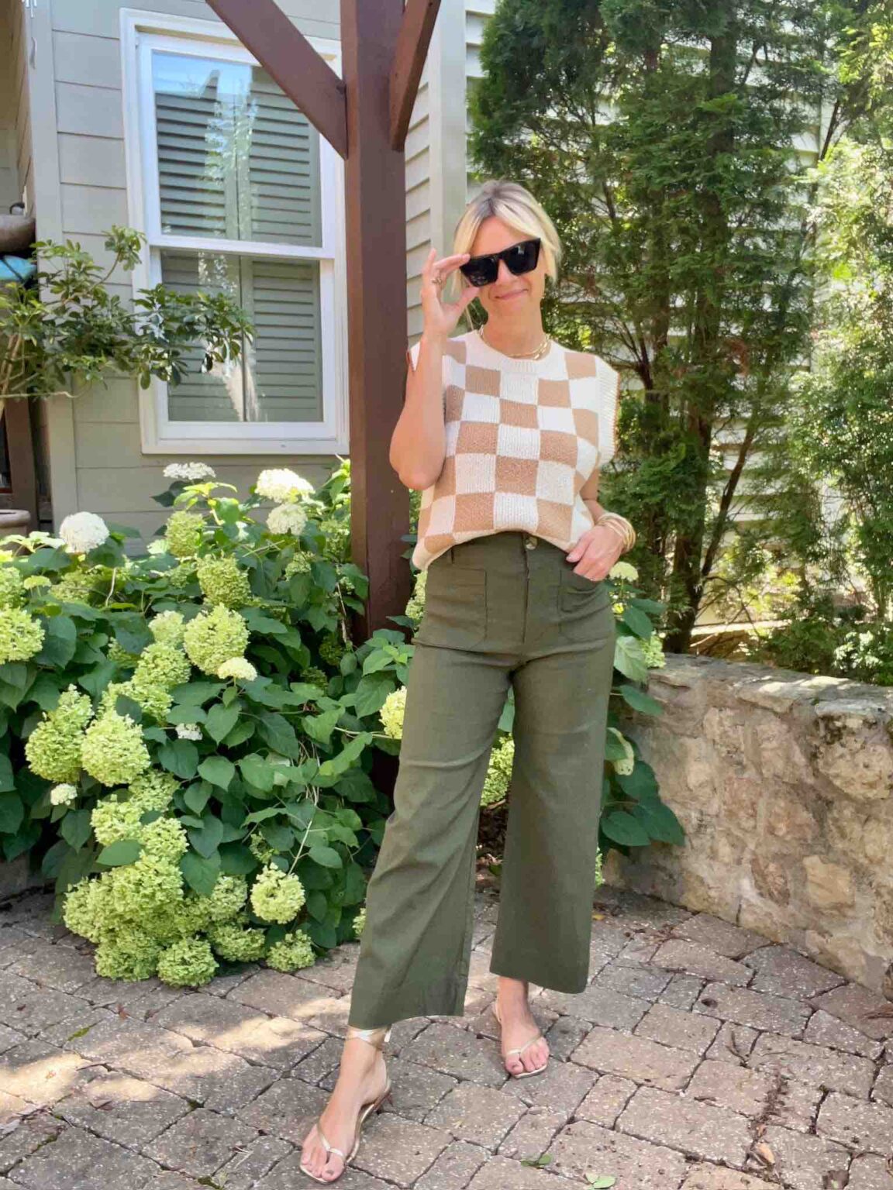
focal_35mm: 30
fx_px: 1032
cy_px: 595
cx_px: 446
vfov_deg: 60.0
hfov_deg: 46.8
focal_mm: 2.71
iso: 64
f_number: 2.2
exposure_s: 1/121
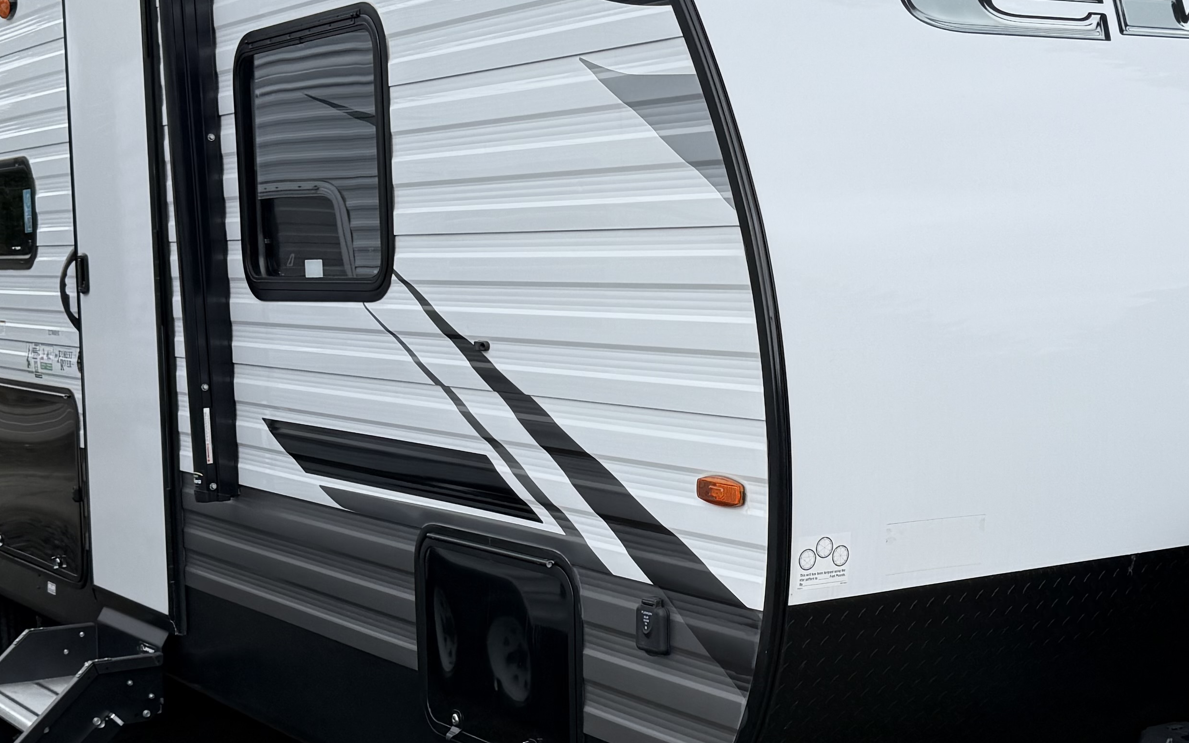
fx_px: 1912
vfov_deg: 22.0
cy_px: 426
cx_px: 713
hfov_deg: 34.4
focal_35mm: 59
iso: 80
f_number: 1.78
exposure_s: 1/1337
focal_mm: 6.76
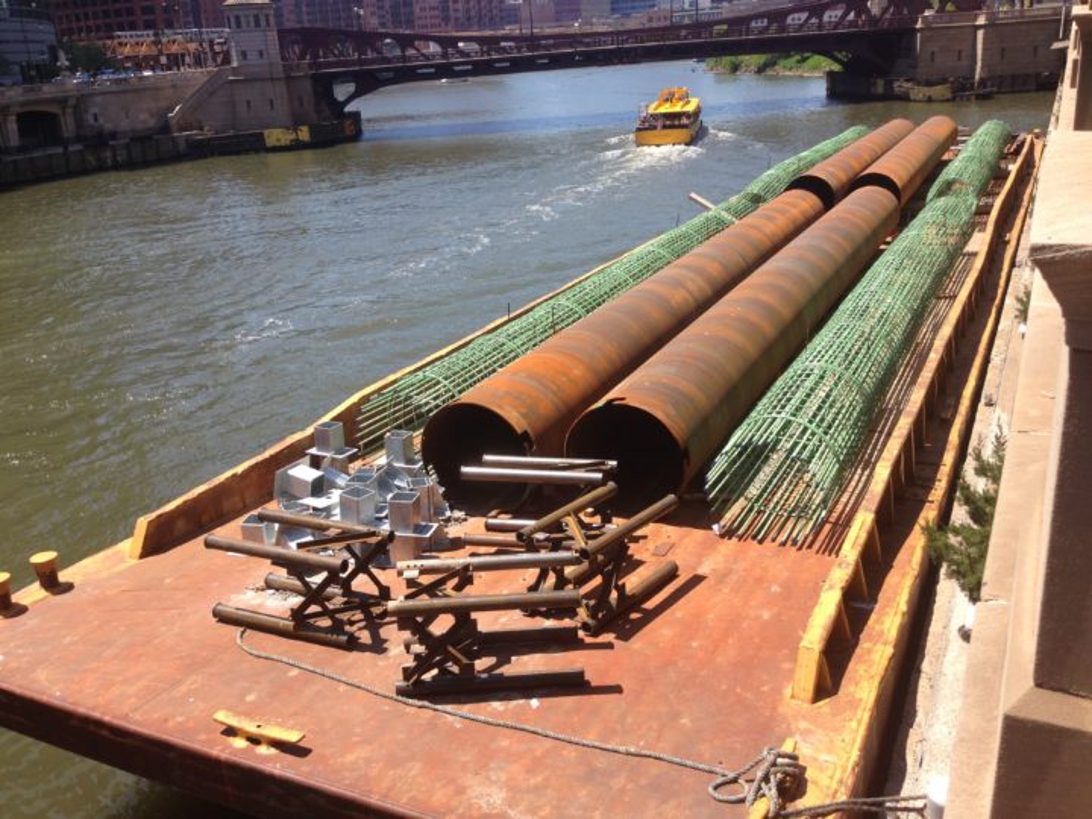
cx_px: 546
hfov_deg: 55.4
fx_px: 1041
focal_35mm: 33
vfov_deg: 42.9
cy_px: 410
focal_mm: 4.12
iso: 50
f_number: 2.4
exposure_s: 1/951
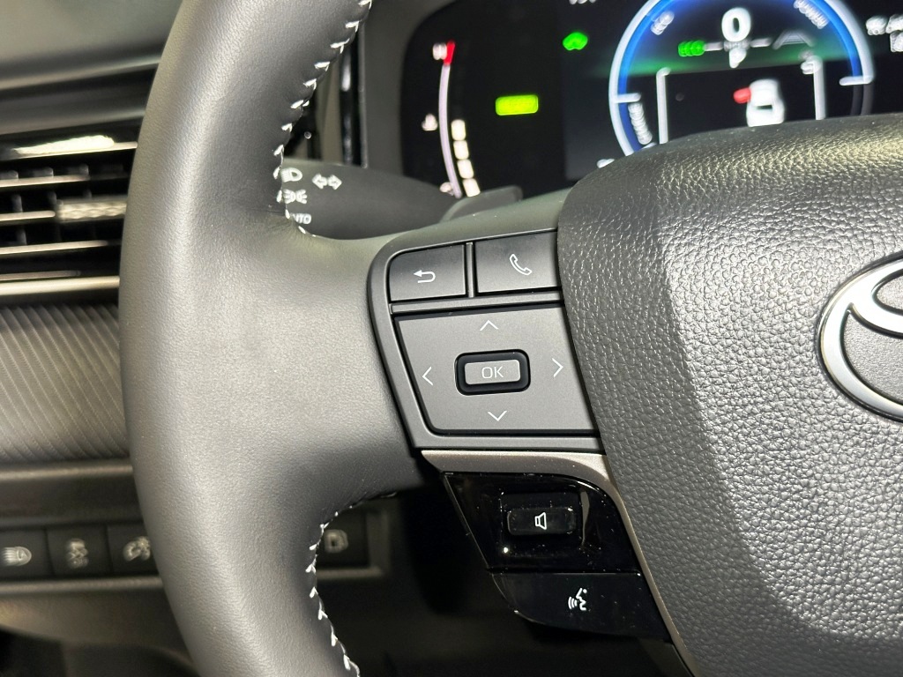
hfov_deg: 39.7
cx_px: 452
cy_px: 338
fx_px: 1252
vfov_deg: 30.3
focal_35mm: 48
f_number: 1.78
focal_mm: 6.86
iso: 500
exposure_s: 1/40
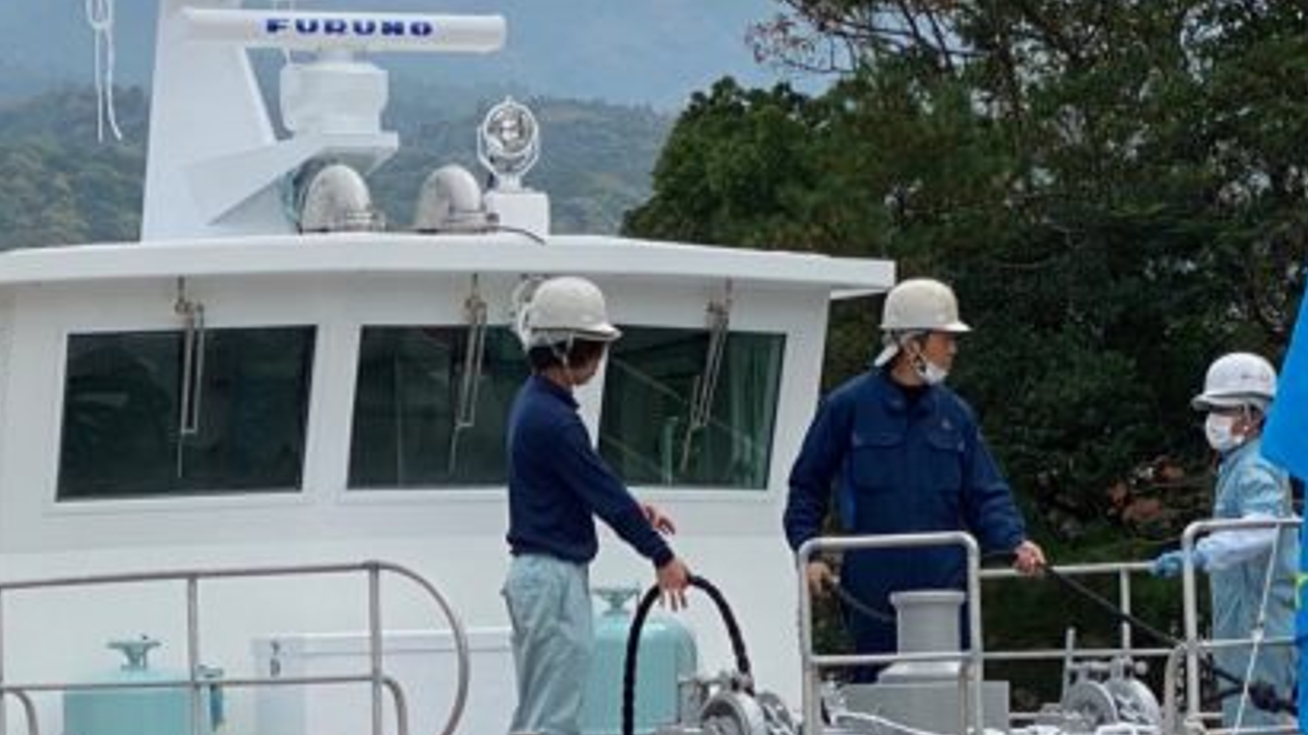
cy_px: 885
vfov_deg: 8.5
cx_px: 347
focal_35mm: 141
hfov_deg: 15.2
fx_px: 4889
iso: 20
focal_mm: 6
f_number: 2
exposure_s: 1/813
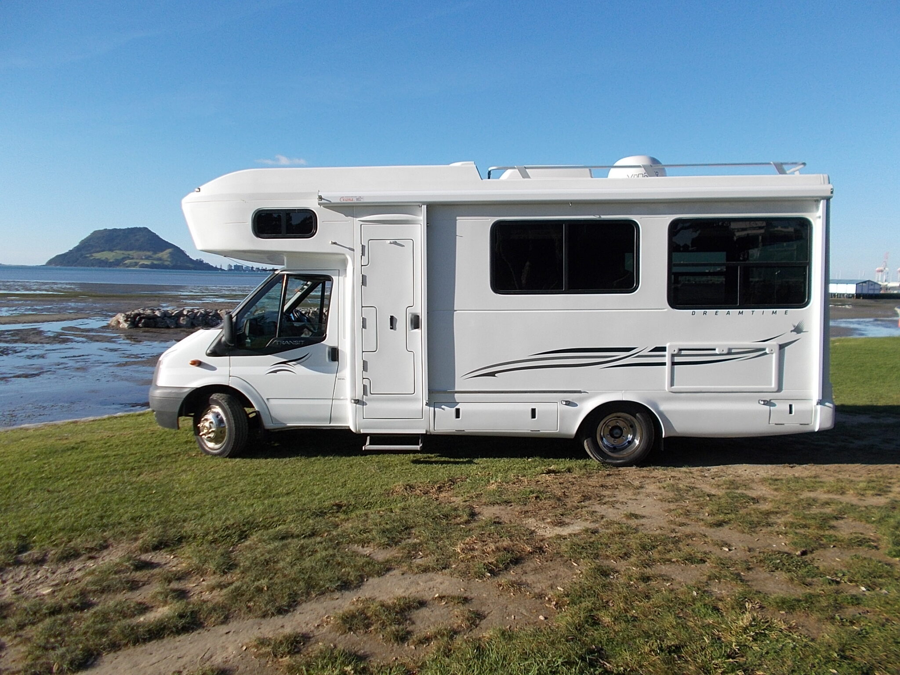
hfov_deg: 67.3
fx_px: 676
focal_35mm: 26
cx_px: 450
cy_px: 338
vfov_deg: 53.1
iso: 80
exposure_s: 1/160
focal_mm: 4.6
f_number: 8
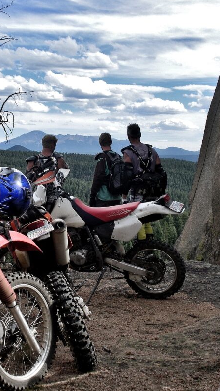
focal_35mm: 65
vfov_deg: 32.4
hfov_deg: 18.5
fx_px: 674
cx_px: 72
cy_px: 198
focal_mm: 7.7
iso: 64
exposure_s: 1/313
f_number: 4
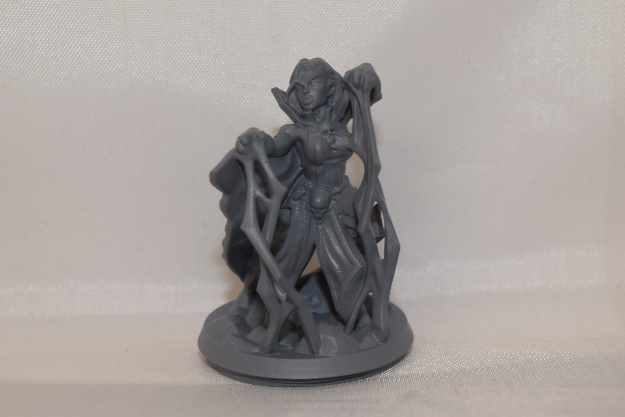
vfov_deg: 16.6
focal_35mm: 82
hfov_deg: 24.6
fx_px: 1432
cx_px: 312
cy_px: 208
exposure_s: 1/2.5
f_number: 13
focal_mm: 55
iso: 100
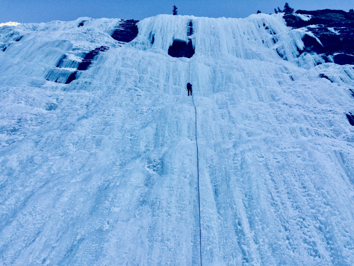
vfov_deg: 48.2
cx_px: 177
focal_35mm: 29
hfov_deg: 61.7
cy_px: 133
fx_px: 297
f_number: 2.2
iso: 32
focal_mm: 4.15
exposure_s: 1/641
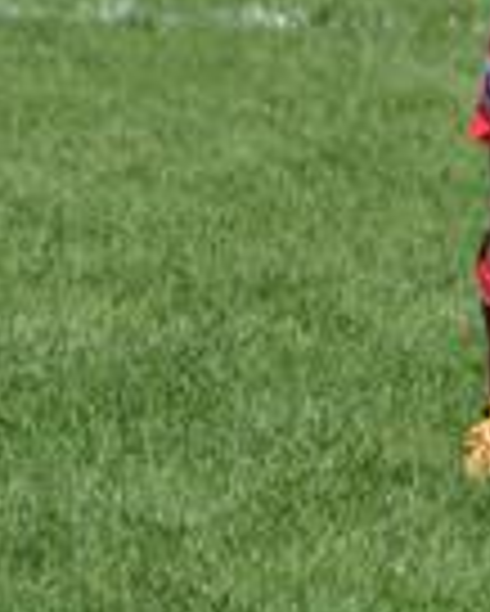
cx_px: 823
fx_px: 20534
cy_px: -124
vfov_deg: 1.7
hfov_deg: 1.4
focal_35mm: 1134
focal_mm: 200
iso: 400
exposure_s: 1/2000
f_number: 7.1
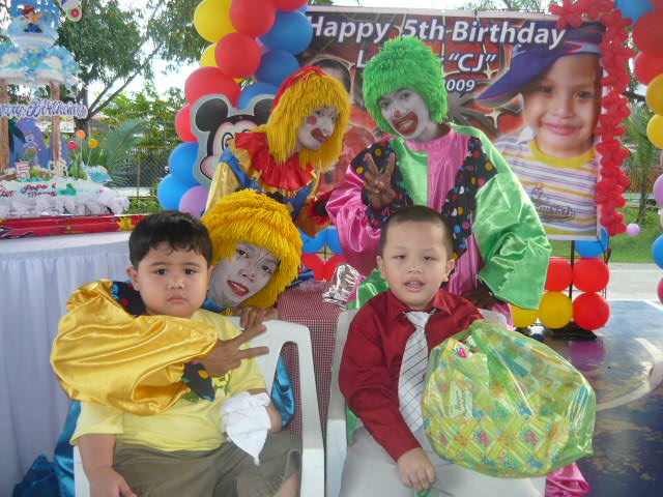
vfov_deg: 42.9
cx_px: 332
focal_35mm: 33
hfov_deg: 55.4
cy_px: 248
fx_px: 632
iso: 100
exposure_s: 1/30
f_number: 2.8
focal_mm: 5.5
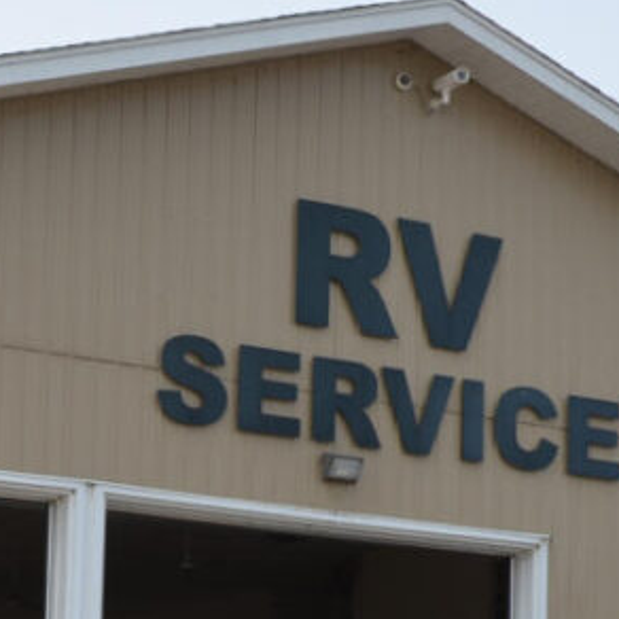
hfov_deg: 15.0
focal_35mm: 116
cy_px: 651
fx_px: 2347
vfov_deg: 14.7
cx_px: 193
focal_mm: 26
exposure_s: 1/250
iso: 140
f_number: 8
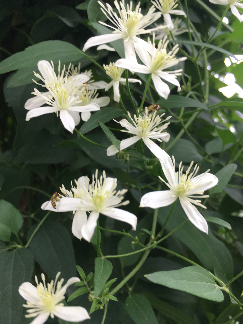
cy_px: 162
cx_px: 122
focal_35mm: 29
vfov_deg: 61.7
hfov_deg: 48.2
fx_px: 271
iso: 40
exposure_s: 1/120
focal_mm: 4.15
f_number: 2.2
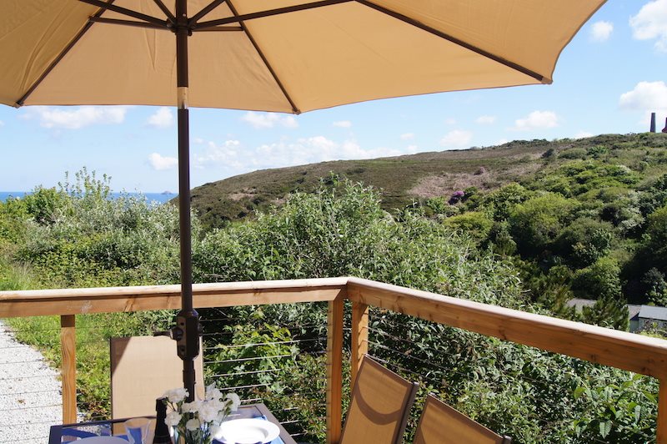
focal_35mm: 33
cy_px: 222
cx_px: 334
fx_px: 611
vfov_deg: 39.9
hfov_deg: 57.3
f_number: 11
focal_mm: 22
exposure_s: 1/80
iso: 100
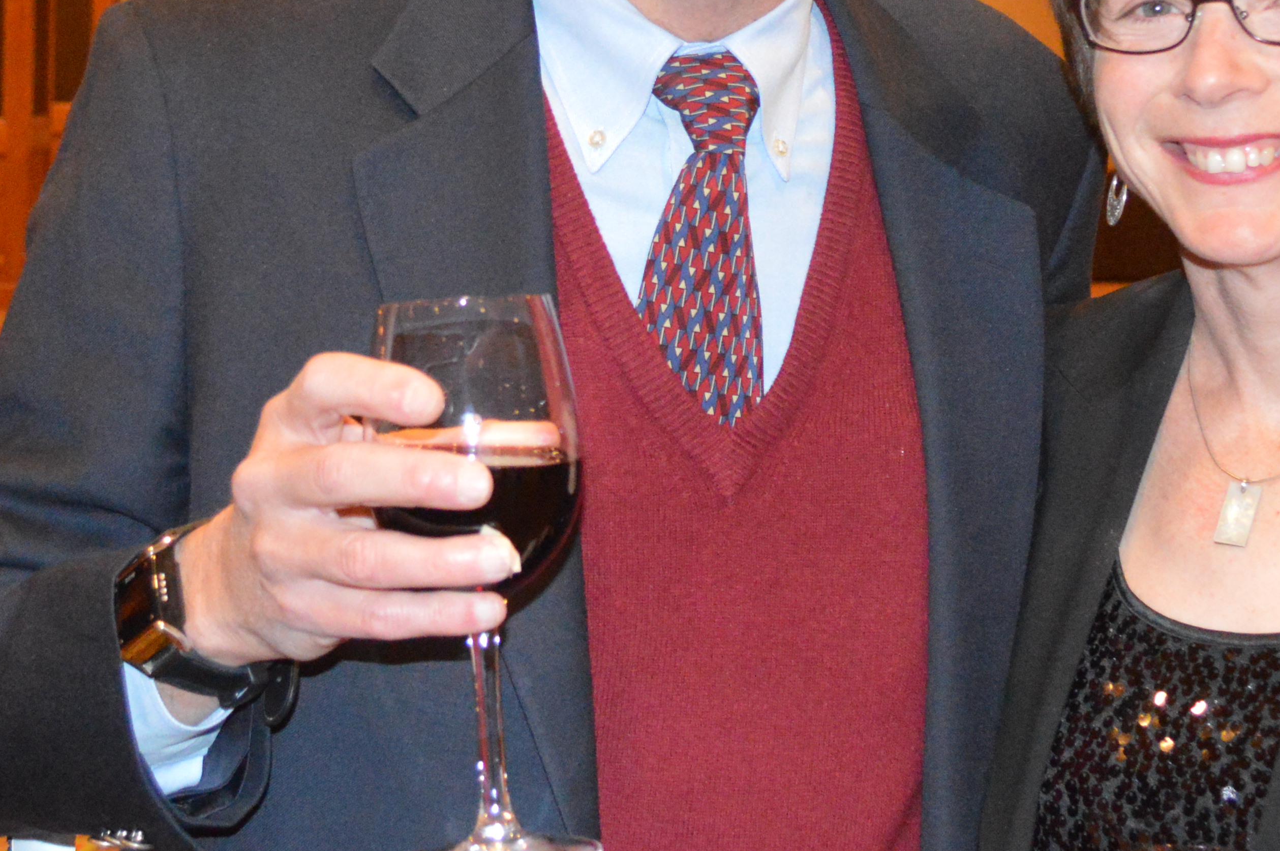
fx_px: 3055
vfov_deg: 15.7
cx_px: 691
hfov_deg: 23.7
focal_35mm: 86
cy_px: 126
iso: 3200
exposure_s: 1/60
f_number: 4
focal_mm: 24
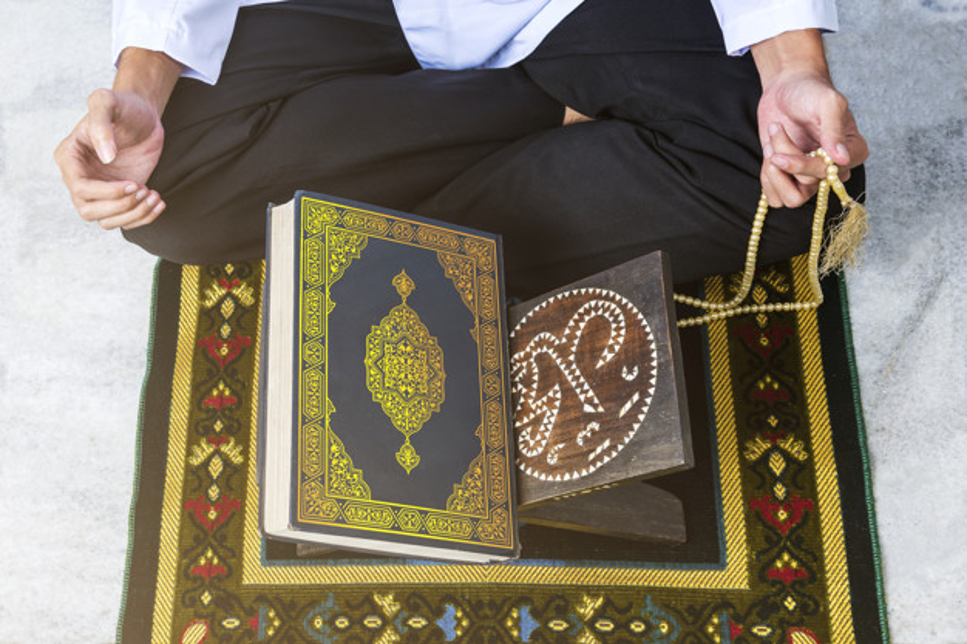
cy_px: 322
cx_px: 484
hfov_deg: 41.1
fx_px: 1289
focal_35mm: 48
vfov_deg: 28.1
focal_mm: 48
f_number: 10
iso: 100
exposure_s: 1/200
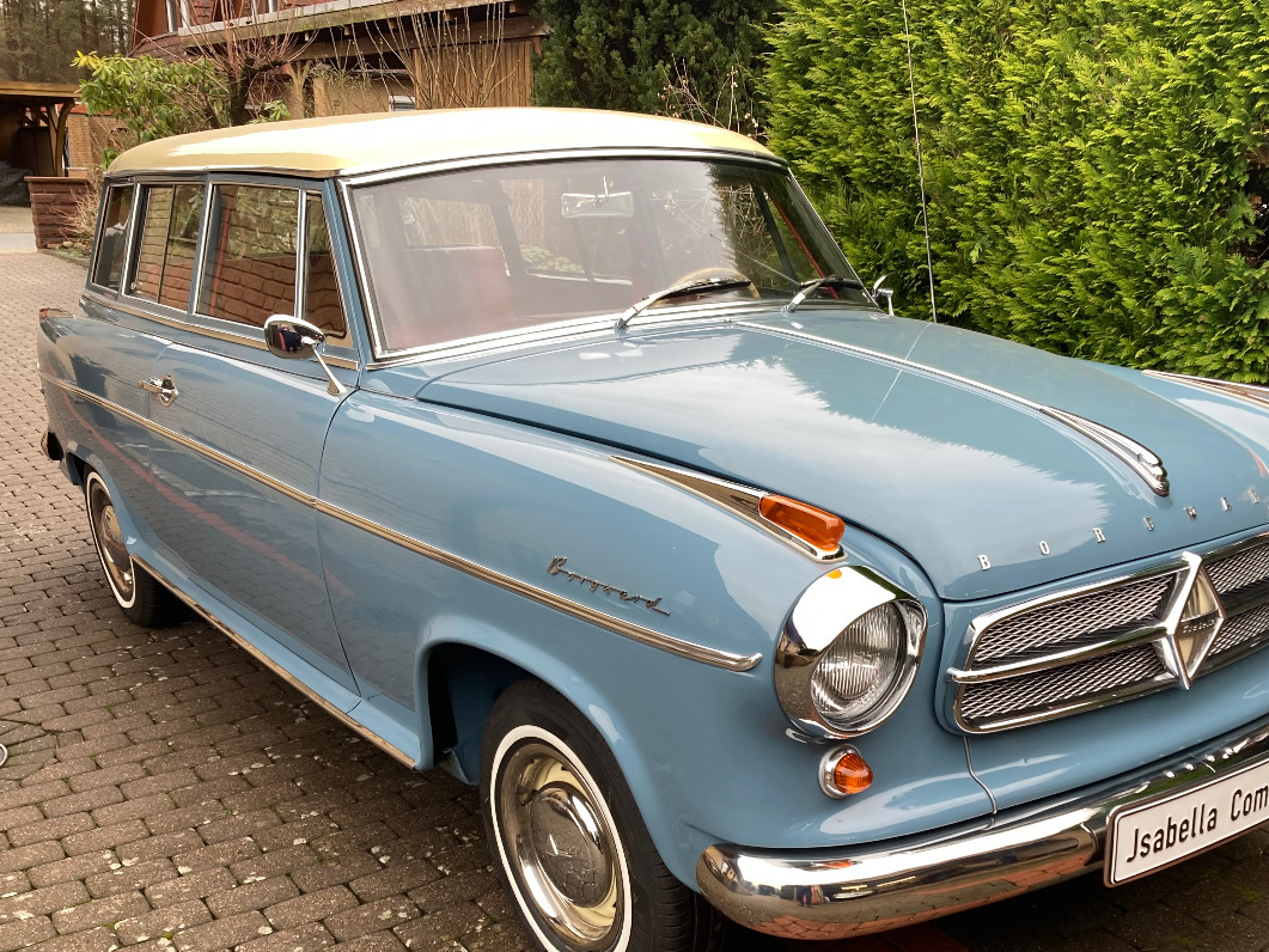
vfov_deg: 37.5
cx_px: 719
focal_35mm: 38
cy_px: 602
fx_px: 1393
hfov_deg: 48.8
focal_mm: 3.99
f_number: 1.8
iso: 32
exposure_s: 1/99
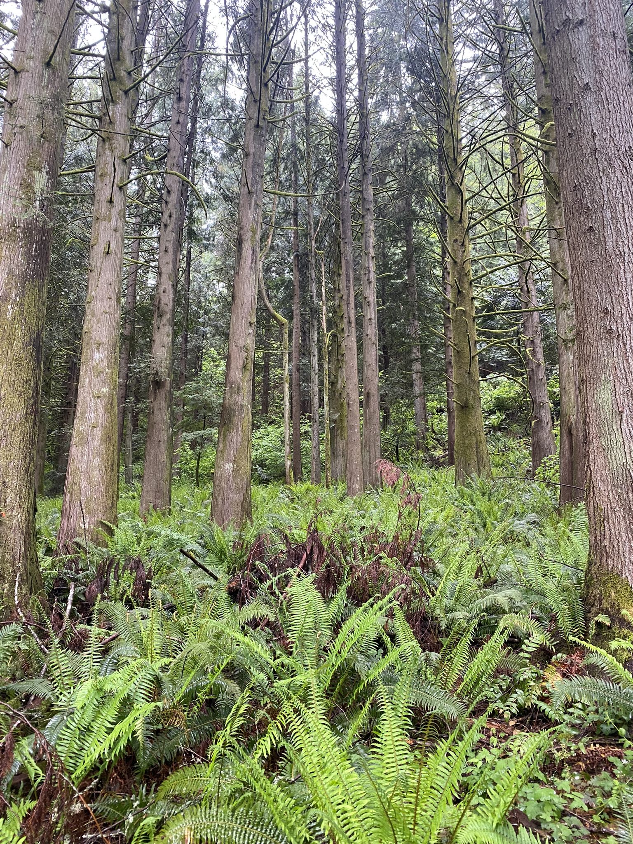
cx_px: 316
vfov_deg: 67.3
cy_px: 422
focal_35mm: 26
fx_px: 634
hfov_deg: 53.1
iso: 125
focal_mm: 4.25
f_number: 1.8
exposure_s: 1/91
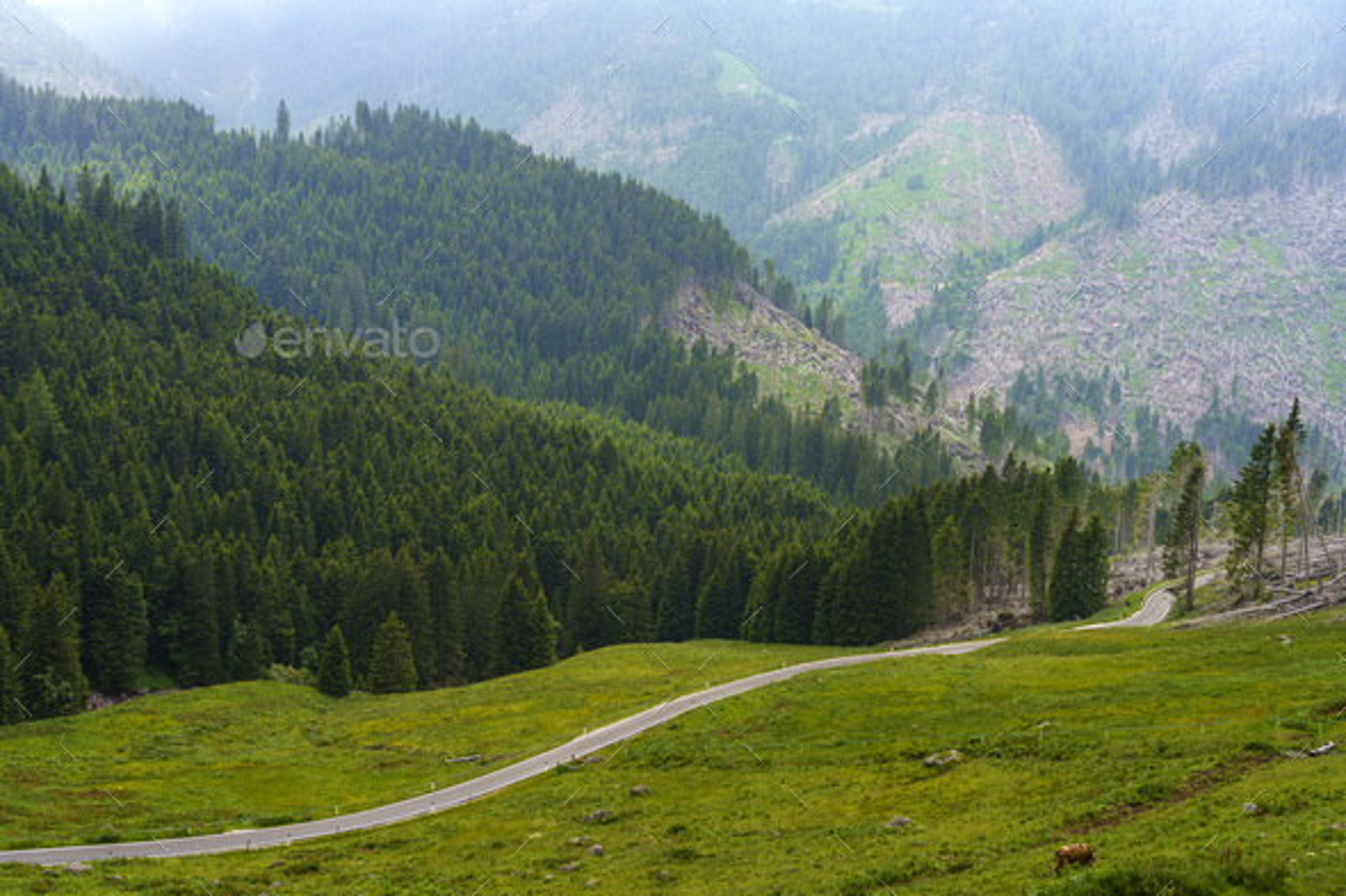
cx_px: 673
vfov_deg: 32.6
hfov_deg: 47.4
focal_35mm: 41
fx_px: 1532
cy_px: 448
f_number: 7.1
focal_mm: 41
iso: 100
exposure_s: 1/60
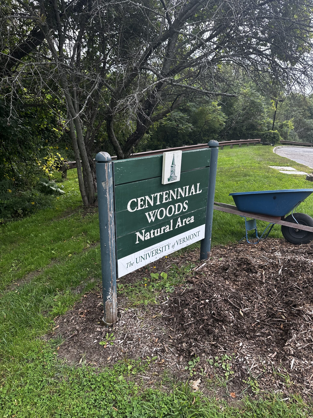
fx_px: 289
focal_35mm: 24
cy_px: 209
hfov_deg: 56.8
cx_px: 156
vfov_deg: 71.6
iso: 80
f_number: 1.78
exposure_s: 1/489
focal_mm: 6.86
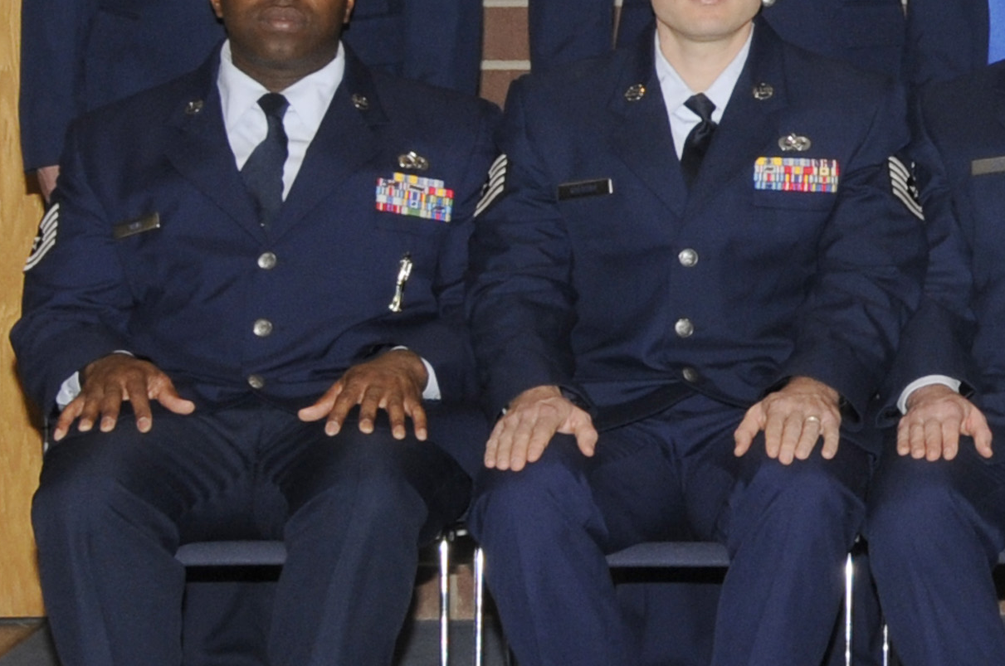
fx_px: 4738
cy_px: 200
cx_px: 1707
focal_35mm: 170
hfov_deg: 11.4
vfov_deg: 8.0
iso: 320
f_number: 9
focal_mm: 32
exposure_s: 1/60
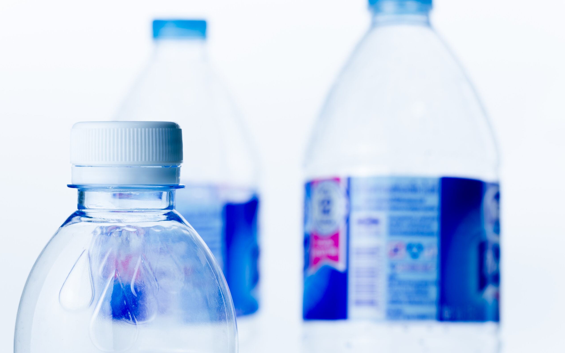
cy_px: 185
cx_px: 284
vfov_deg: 16.9
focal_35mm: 77
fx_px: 1186
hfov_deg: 26.8
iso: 100
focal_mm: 50
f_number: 6.3
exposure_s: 1/13
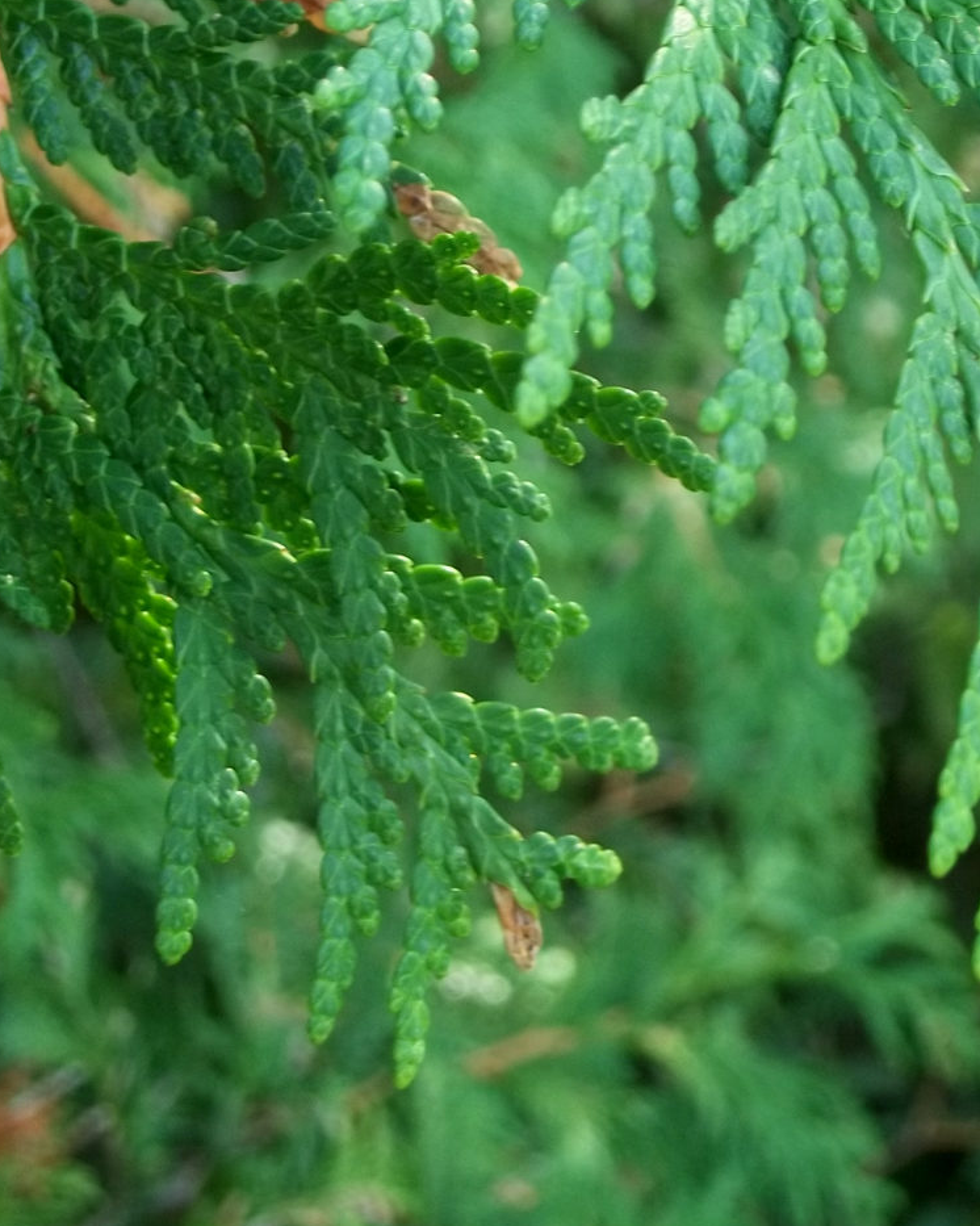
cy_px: 424
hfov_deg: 14.6
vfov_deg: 18.2
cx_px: 740
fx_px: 3808
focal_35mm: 105
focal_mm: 8.8
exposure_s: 1/40
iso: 71
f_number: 3.6
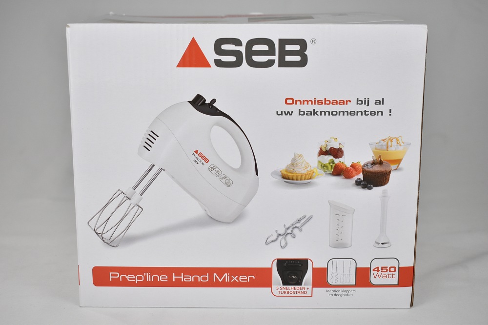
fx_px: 732
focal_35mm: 54
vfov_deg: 25.0
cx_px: 244
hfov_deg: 36.9
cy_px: 162
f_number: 5
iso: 800
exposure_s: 1/320
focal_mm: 36
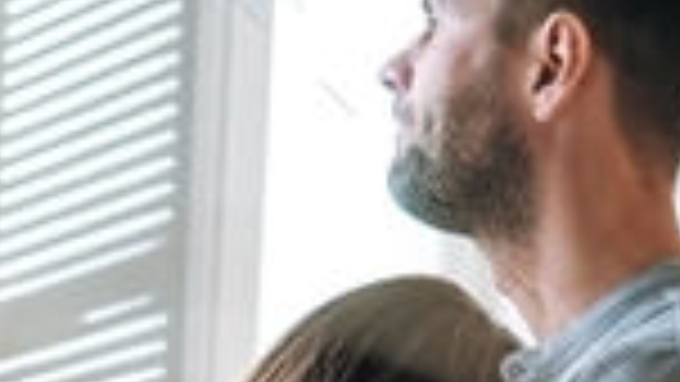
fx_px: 3679
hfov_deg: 10.5
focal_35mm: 204
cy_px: 753
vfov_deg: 5.8
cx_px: 90
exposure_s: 1/125
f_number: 3.2
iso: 500
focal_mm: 50
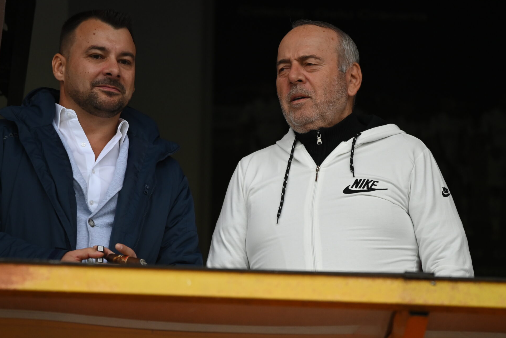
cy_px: 189
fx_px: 11244
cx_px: 252
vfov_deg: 1.7
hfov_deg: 2.6
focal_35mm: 800
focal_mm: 600
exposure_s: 1/640
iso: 1600
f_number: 6.3
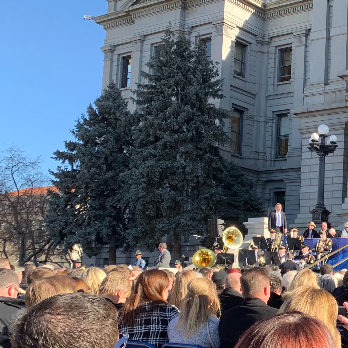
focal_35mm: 59
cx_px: 432
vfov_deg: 28.8
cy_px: 249
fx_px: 671
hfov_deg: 25.6
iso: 25
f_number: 1.8
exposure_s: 1/334
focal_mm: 4.25
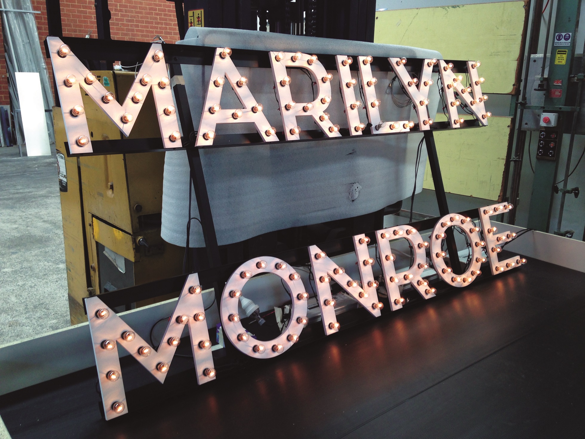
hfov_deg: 55.4
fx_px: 558
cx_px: 292
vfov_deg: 42.9
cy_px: 220
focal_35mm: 33
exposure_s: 1/60
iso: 50
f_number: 2.4
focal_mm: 4.12
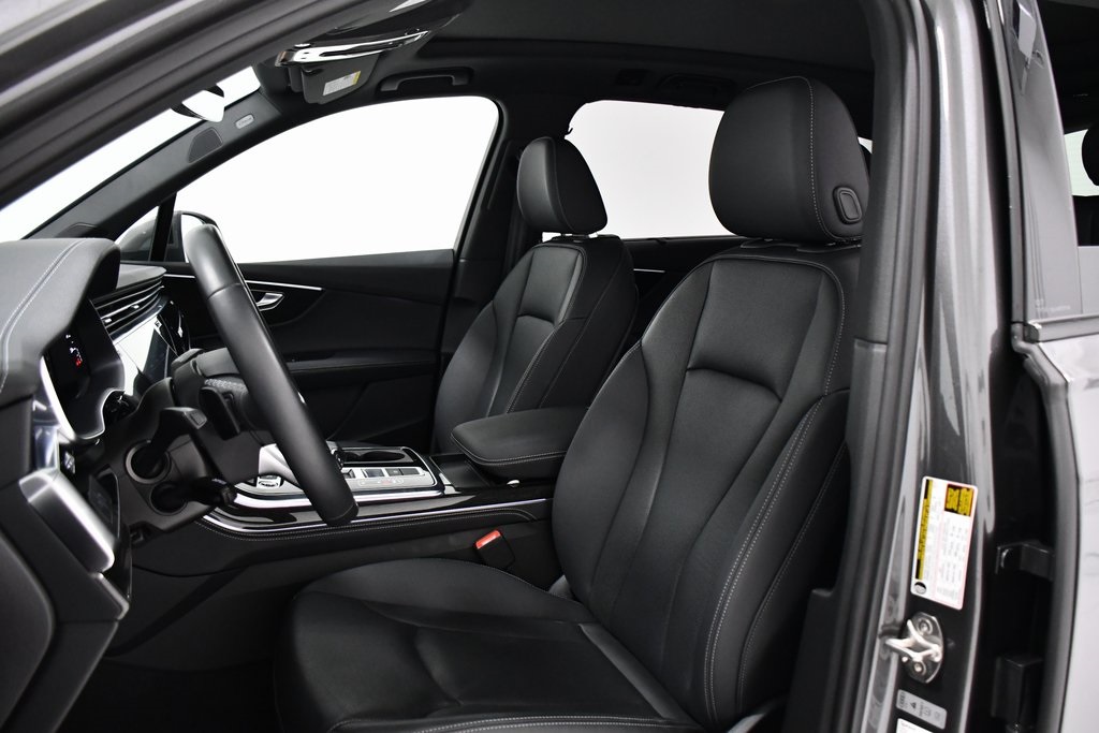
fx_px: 824
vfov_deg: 47.9
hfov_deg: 67.4
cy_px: 366
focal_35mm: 27
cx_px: 550
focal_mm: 18
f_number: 3.5
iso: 3200
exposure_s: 1/80
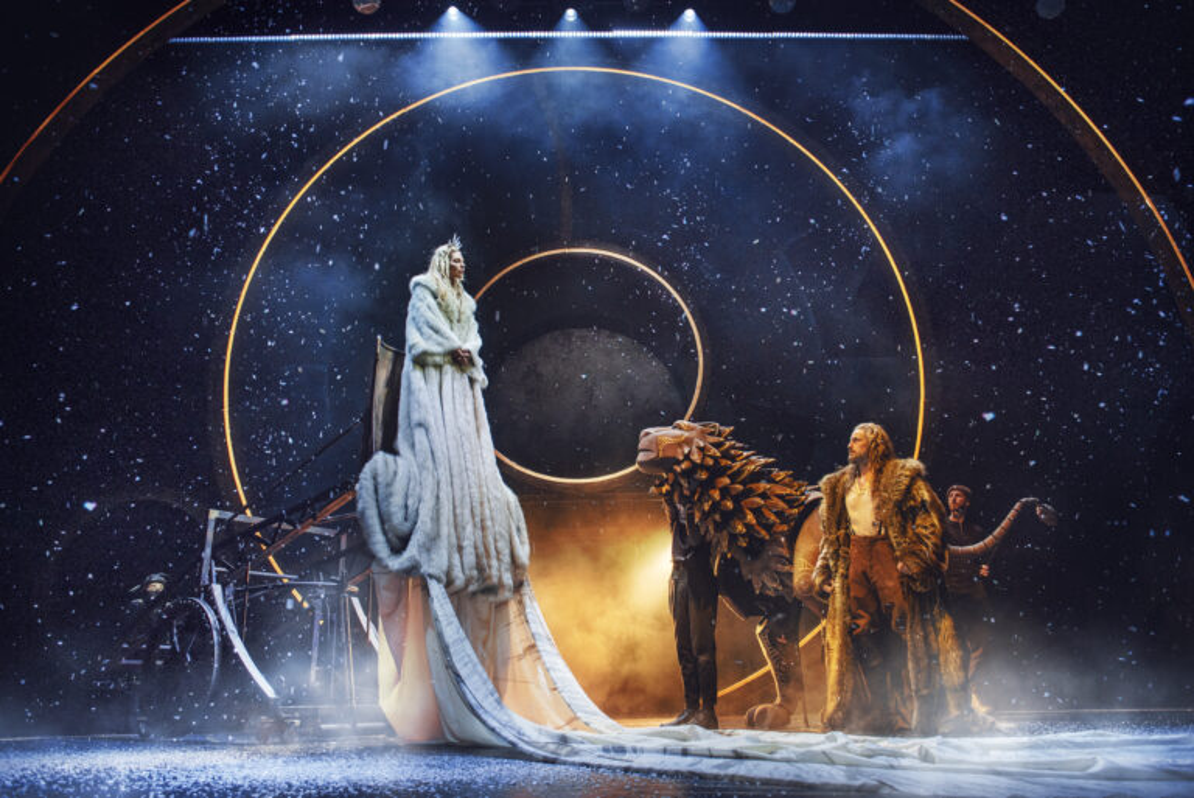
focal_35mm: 24
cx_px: 597
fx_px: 796
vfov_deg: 53.2
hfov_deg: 73.7
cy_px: 399
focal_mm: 24
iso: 800
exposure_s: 1/125
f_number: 4
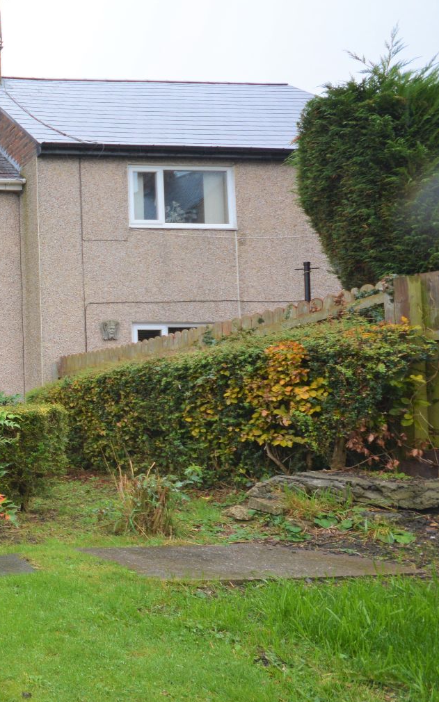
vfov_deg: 61.2
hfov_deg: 28.2
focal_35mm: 31
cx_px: -208
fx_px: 594
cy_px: 349
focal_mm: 10
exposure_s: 1/125
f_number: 5.6
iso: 280
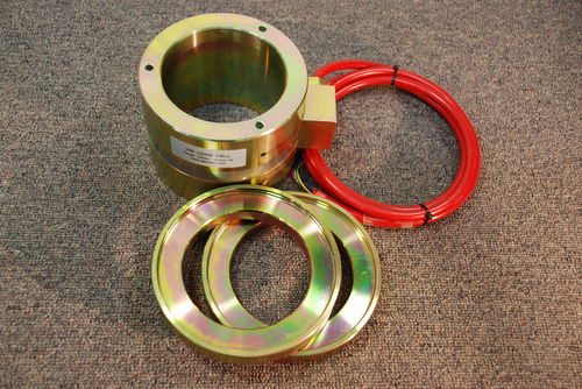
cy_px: 194
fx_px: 631
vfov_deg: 34.3
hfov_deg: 49.5
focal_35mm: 39
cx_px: 291
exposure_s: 1/25
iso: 400
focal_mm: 26
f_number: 4
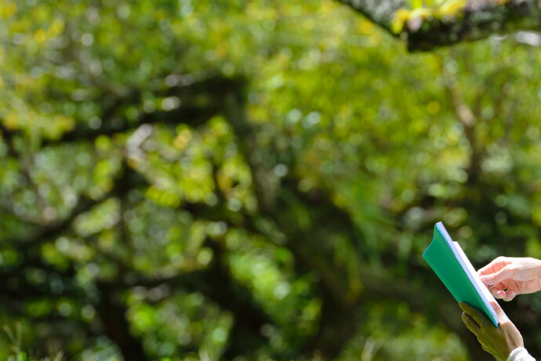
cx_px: 489
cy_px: 171
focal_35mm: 445
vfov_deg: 3.1
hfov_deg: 4.6
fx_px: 6691
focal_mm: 200
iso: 100
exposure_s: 1/160
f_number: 5.6
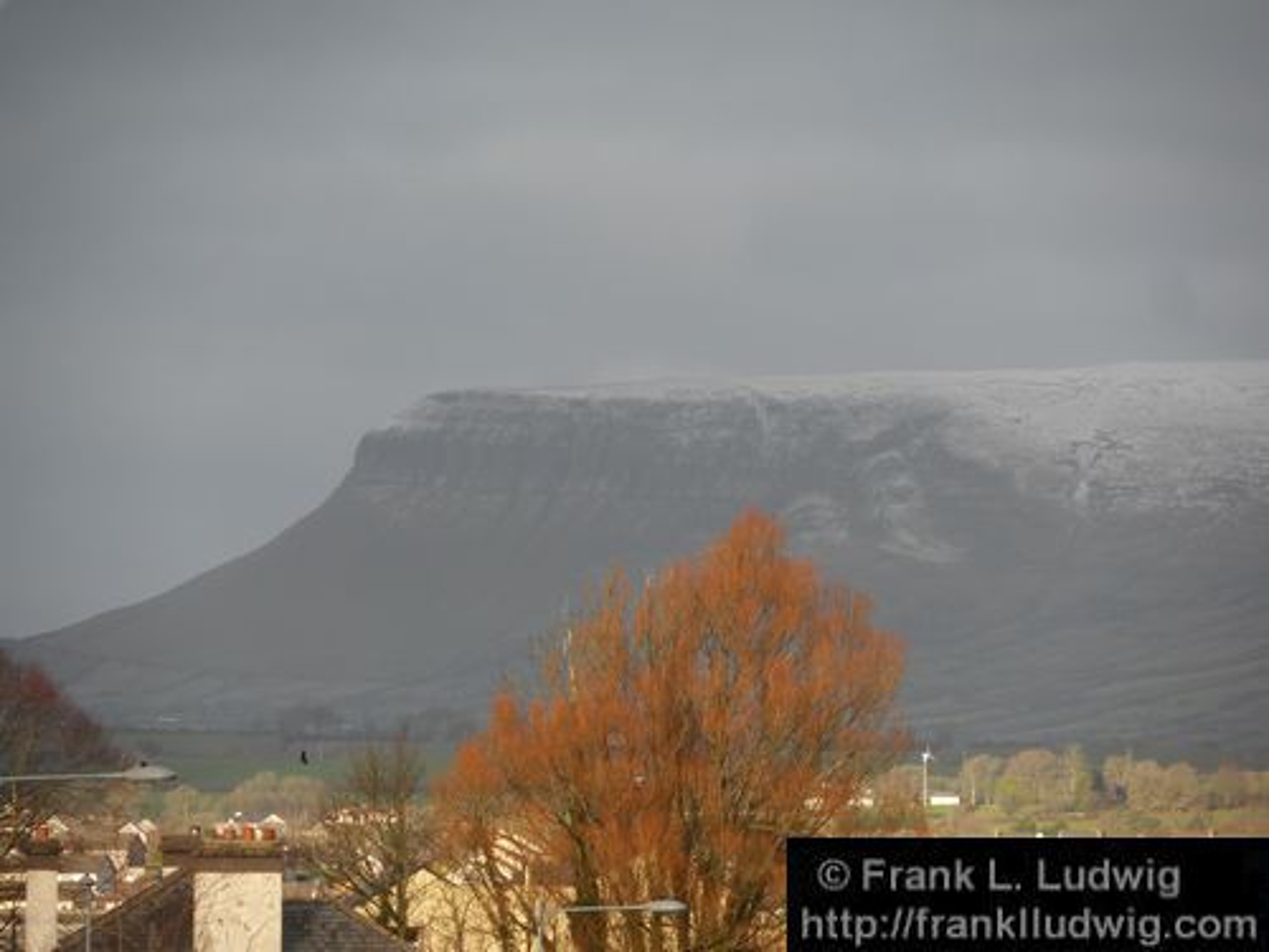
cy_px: 476
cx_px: 634
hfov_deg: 6.5
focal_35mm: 306
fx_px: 11218
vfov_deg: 4.9
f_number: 5.2
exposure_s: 1/250
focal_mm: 49.7
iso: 80
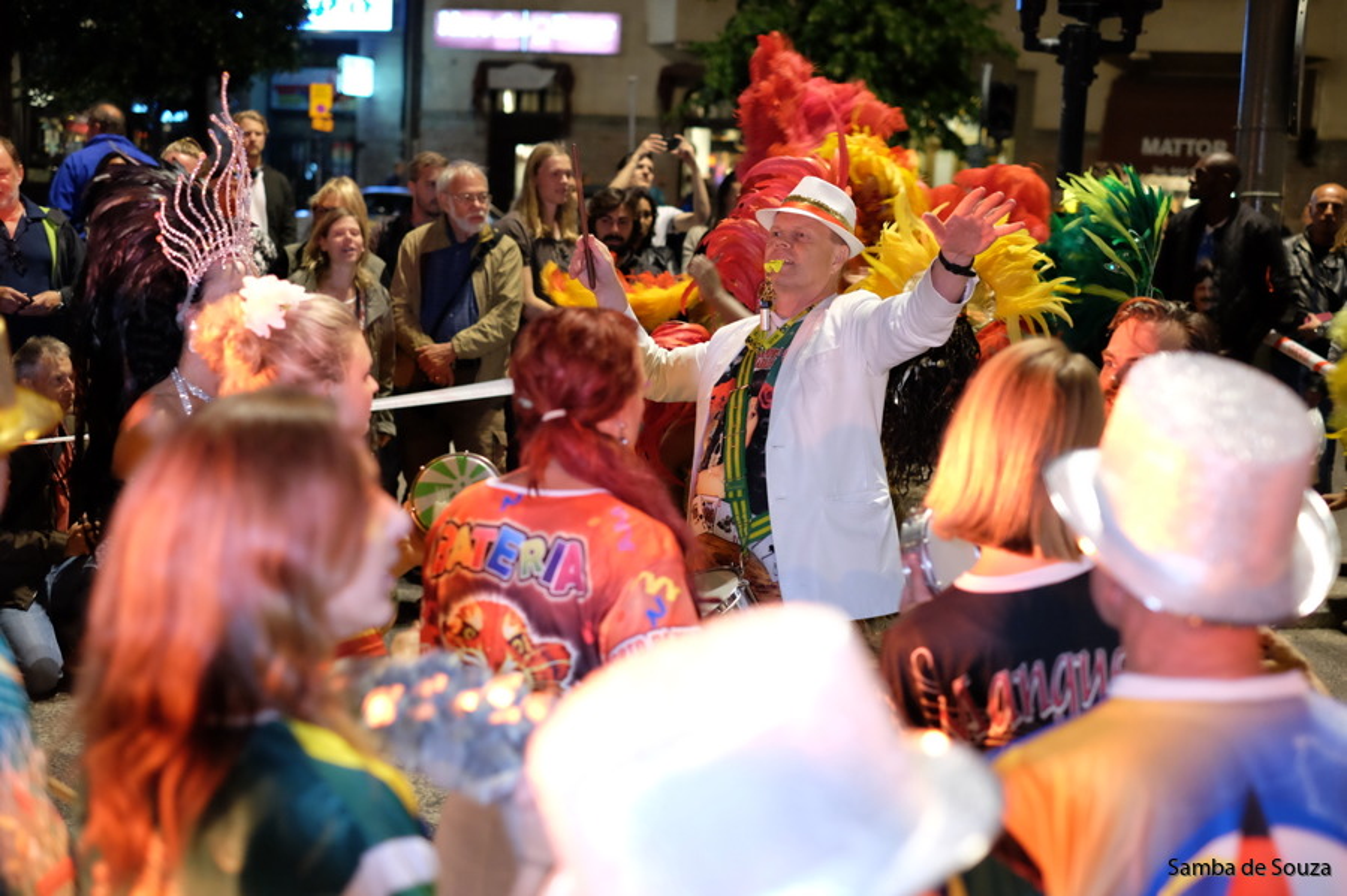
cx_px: 674
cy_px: 448
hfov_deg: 37.5
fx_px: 1982
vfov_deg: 25.5
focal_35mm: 53
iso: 3200
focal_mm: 35
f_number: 2
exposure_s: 1/50
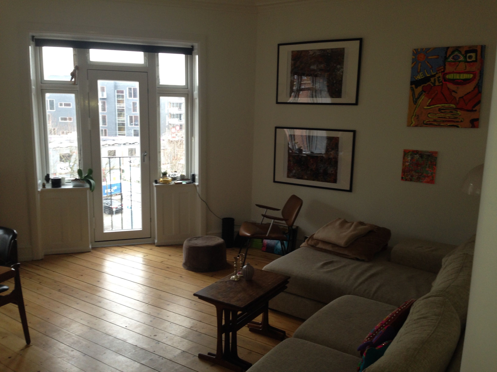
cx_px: 248
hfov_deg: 55.4
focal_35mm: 33
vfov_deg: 42.9
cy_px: 186
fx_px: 474
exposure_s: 1/20
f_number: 2.4
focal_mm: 4.12
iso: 64
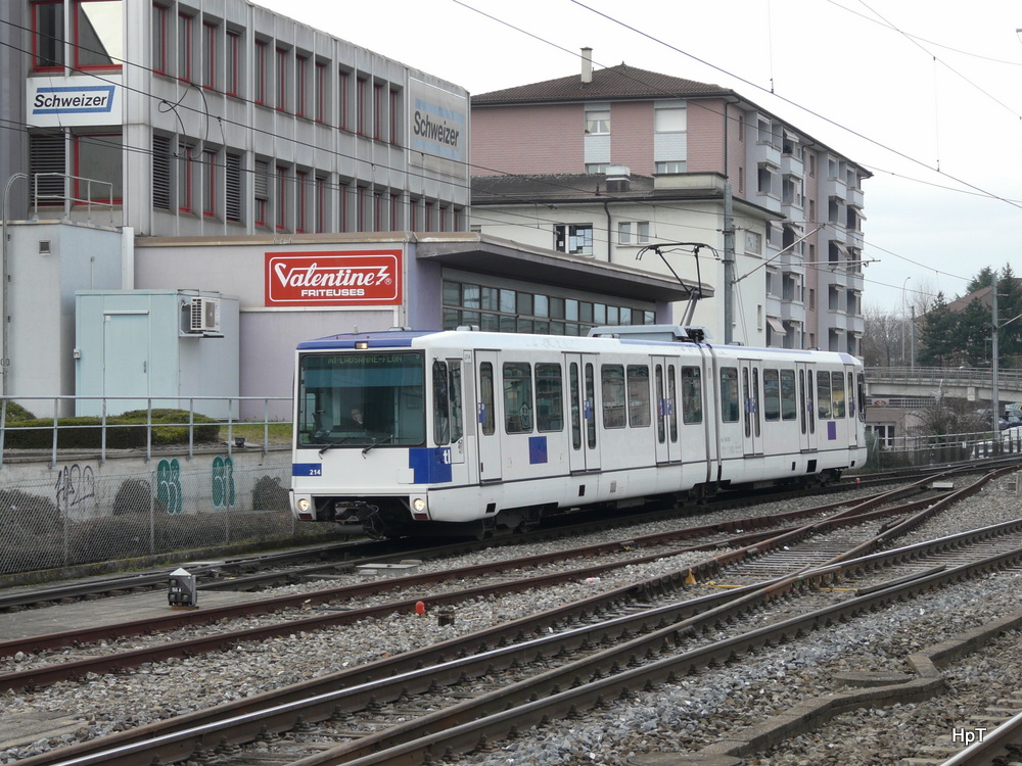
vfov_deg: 17.4
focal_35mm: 85
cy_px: 383
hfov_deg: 23.0
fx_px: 2510
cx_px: 511
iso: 100
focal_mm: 14
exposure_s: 1/125
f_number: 4
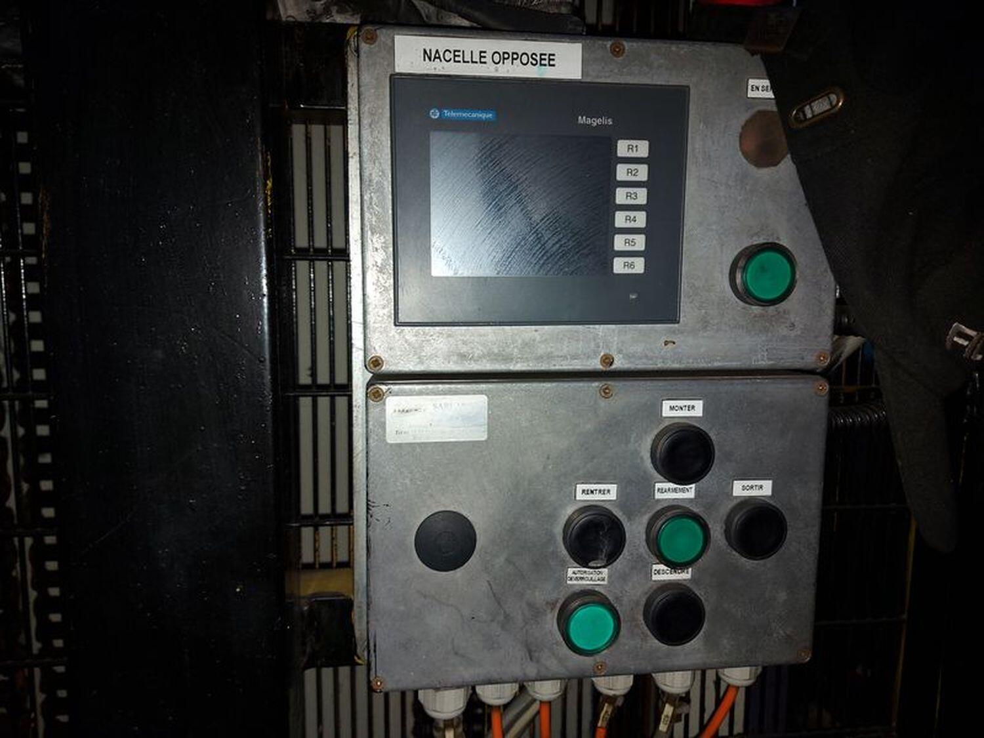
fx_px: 682
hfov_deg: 71.6
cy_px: 369
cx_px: 492
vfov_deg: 56.8
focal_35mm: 24
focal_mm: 5.23
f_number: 1.8
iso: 50
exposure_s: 1/50
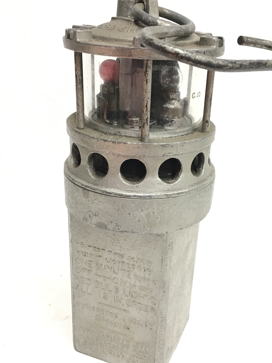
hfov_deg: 36.7
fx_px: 409
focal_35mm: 39
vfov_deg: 47.9
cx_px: 163
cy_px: 187
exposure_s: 1/33
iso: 125
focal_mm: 4.15
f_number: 2.2
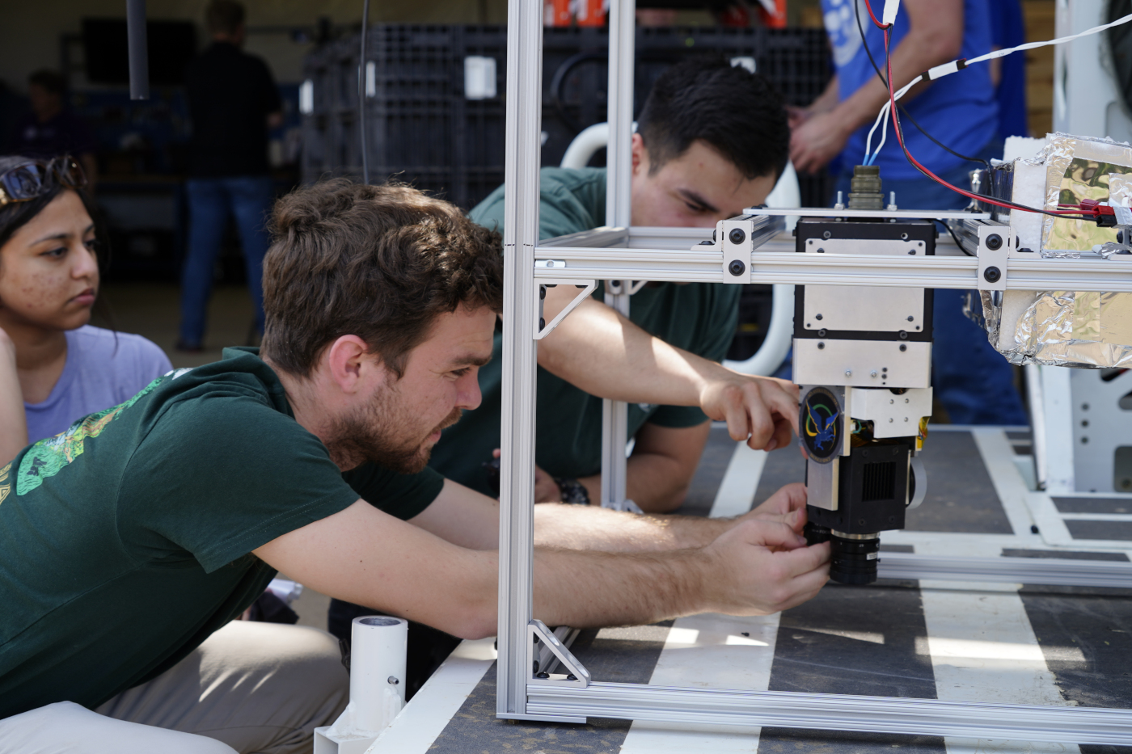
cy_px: 377
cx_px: 566
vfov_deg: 20.6
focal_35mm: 66
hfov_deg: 30.5
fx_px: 2075
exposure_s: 1/160
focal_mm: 66
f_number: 6.3
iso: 100
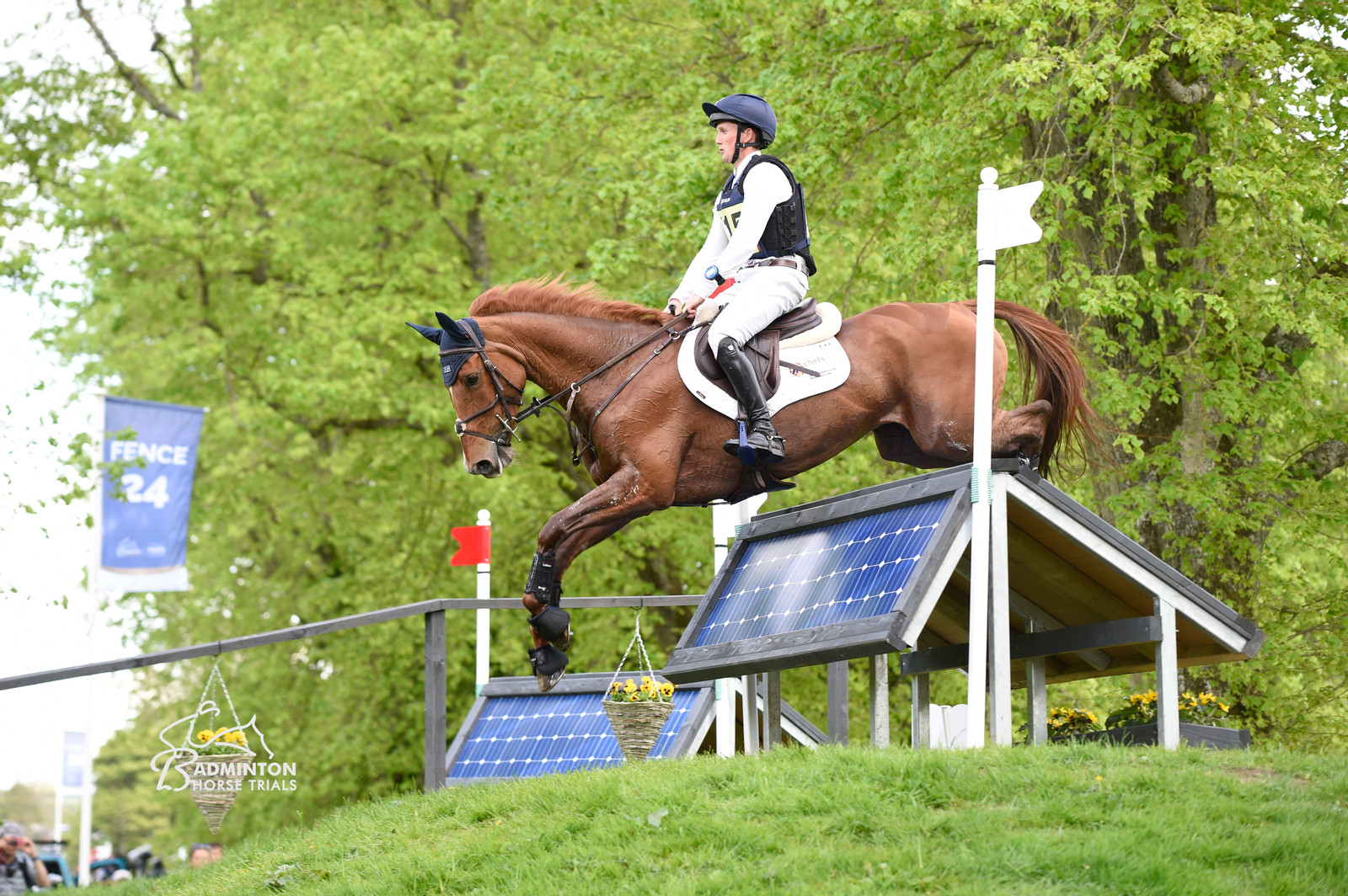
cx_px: 674
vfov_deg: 11.8
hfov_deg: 17.7
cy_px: 448
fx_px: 4340
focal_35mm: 116
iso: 1000
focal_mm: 116
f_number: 4
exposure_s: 1/640
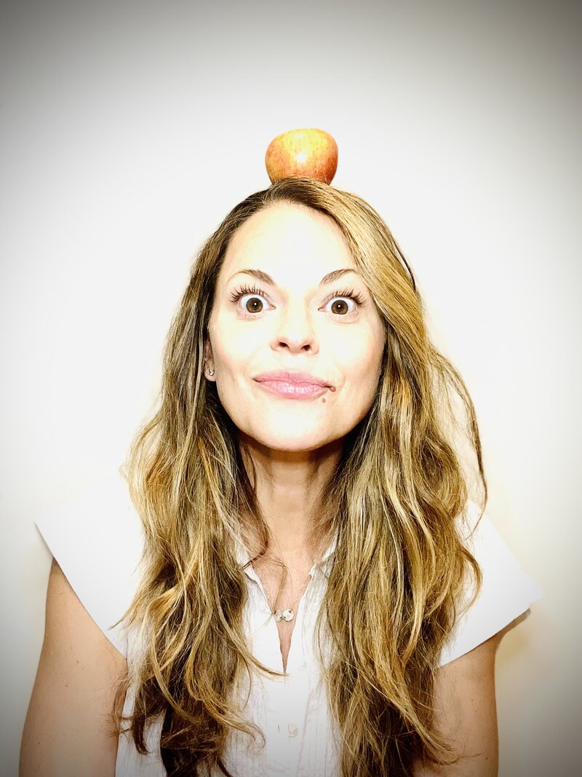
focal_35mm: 30
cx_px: 291
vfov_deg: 60.0
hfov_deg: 46.8
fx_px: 673
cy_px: 388
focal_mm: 2.71
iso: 200
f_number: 2.2
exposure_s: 1/60
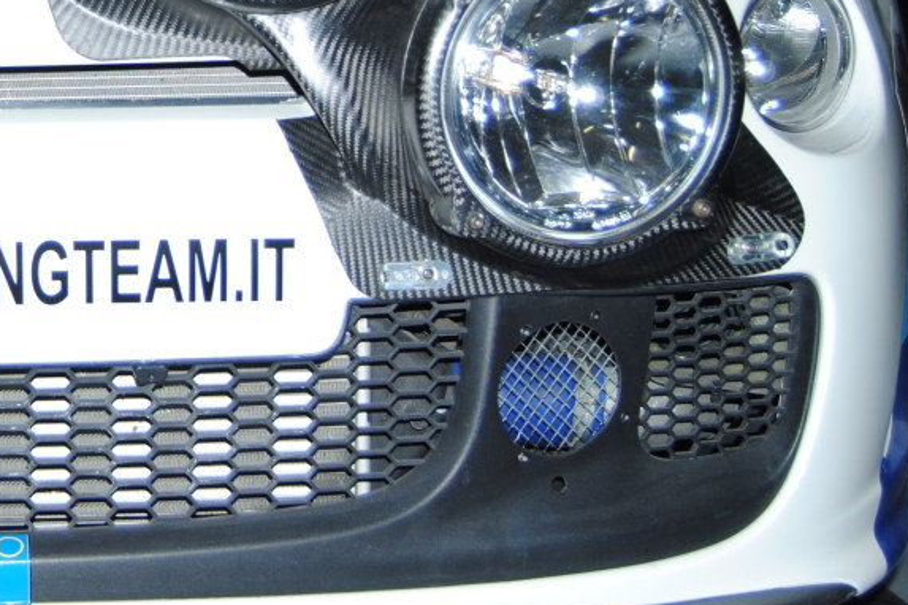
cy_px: -45
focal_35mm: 96
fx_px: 2431
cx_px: -125
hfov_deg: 20.1
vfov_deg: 13.9
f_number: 3.8
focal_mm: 23
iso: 100
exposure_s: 1/200
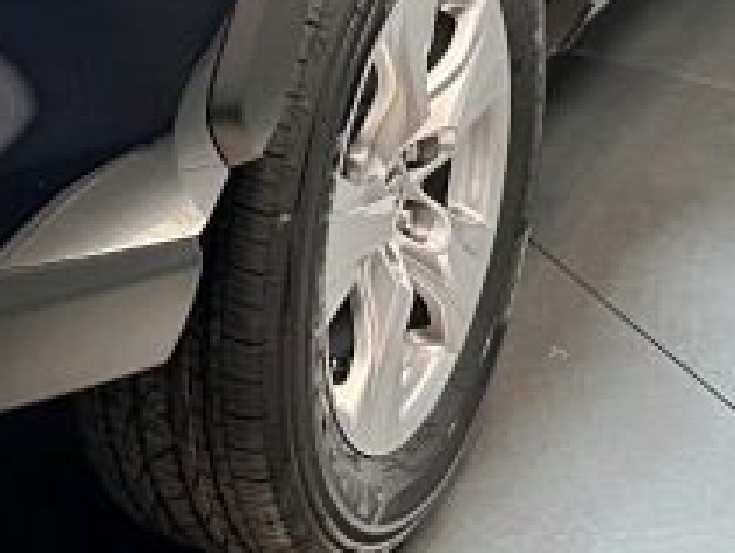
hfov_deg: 15.9
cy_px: -220
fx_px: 2487
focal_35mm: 117
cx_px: -242
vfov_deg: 12.2
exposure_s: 1/60
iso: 500
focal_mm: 6.86
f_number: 1.78
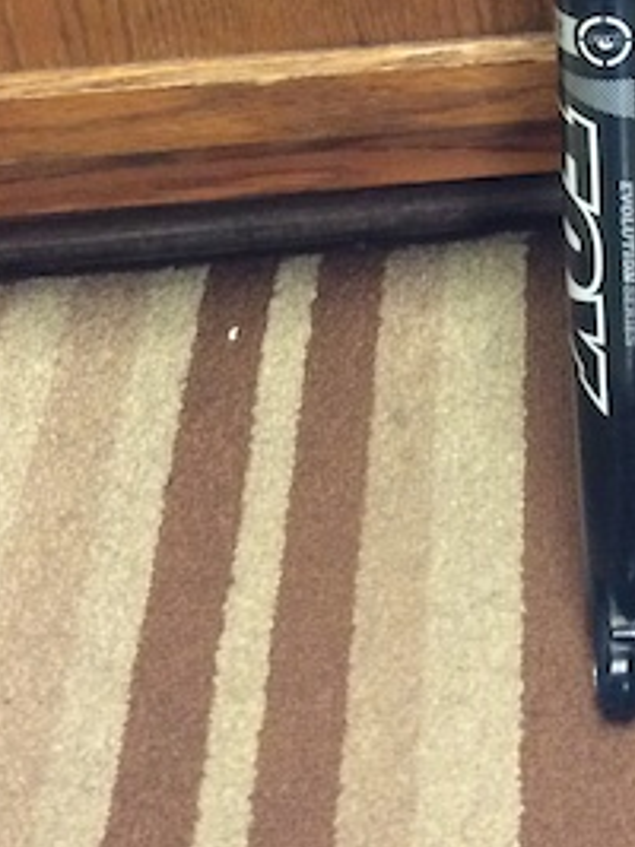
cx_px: 759
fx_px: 2130
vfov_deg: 20.3
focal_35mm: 87
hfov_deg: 16.3
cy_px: -295
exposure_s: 1/24
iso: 320
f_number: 2.2
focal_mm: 4.15
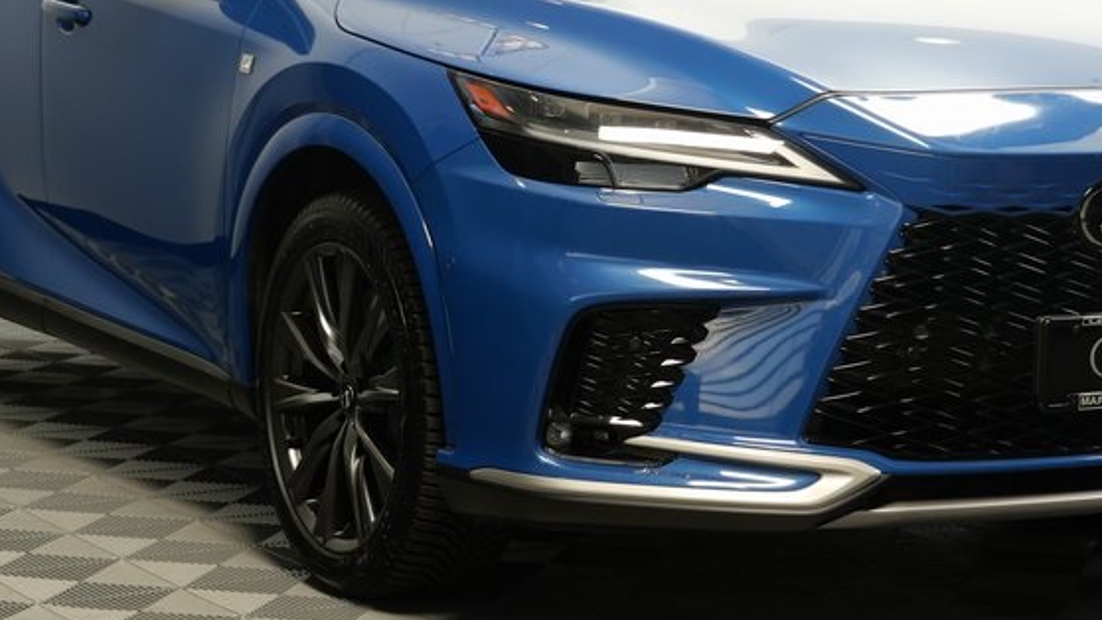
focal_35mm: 100
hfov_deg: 21.3
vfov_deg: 12.1
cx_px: 502
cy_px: 249
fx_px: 2922
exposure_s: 1/200
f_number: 4.5
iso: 250
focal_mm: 25
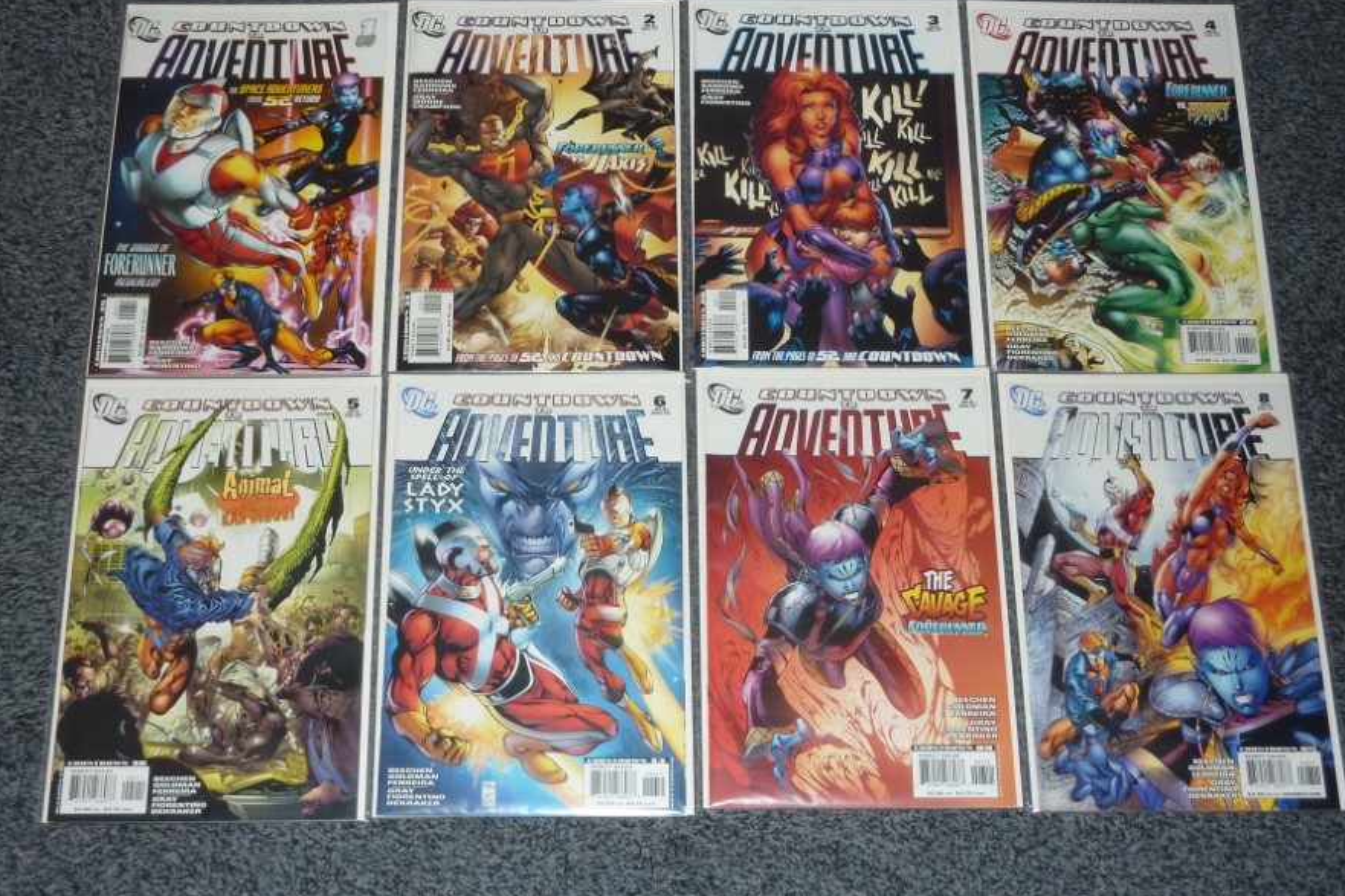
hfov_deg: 38.9
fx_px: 1905
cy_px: 428
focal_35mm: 51
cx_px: 678
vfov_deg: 26.5
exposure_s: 1/30
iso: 125
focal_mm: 7.9
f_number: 3.8
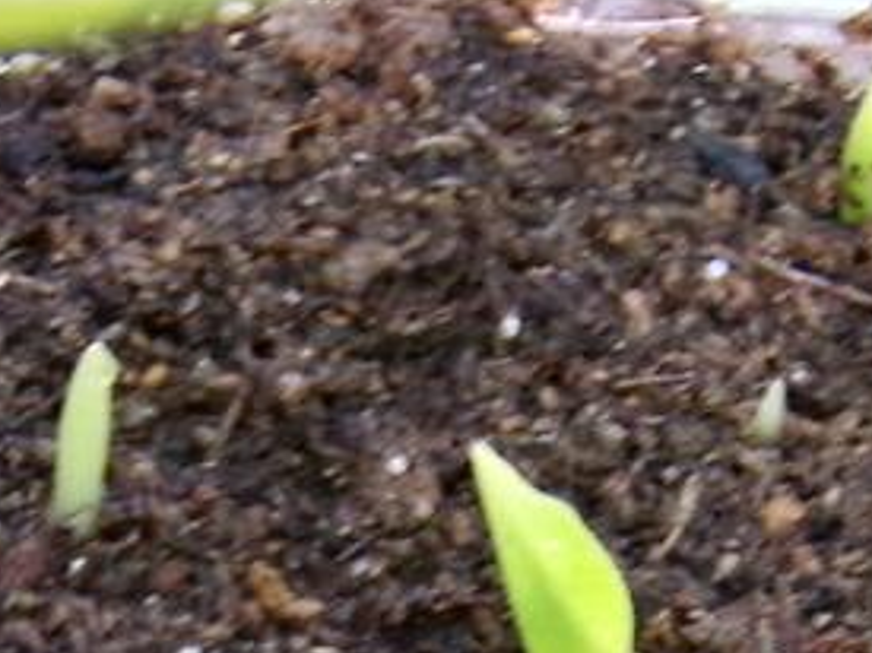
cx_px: 216
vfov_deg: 6.7
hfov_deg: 9.1
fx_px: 5489
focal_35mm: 218
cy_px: 1170
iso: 508
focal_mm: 10.7
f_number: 4
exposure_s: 1/25
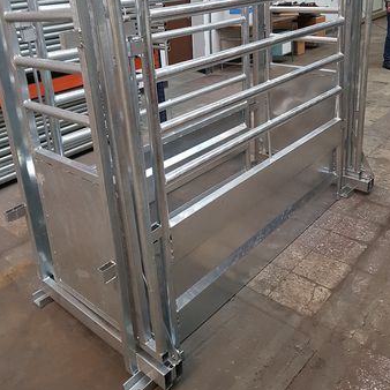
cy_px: 111
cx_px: 178
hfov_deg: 48.4
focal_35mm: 34
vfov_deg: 47.1
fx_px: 433
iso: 160
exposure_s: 1/33
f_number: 1.7
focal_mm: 4.3
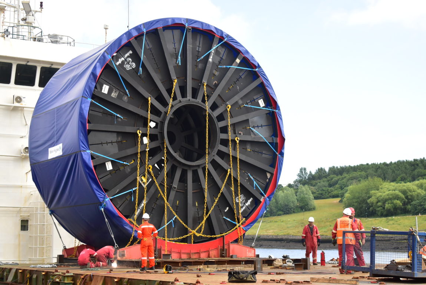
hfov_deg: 29.8
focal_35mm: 68
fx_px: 799
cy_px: 142
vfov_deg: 20.2
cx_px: 213
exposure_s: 1/1250
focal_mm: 45
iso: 900
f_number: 5
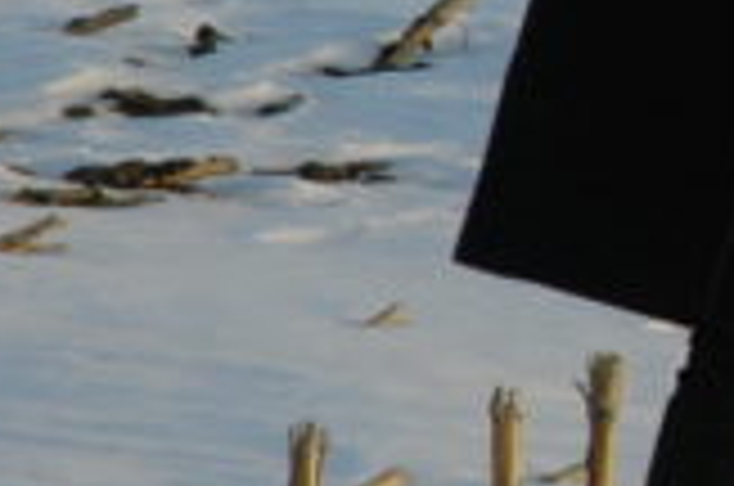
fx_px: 9299
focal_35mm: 457
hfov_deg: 4.4
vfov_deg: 3.0
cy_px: -252
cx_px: 1729
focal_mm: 62
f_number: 8
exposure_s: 1/250
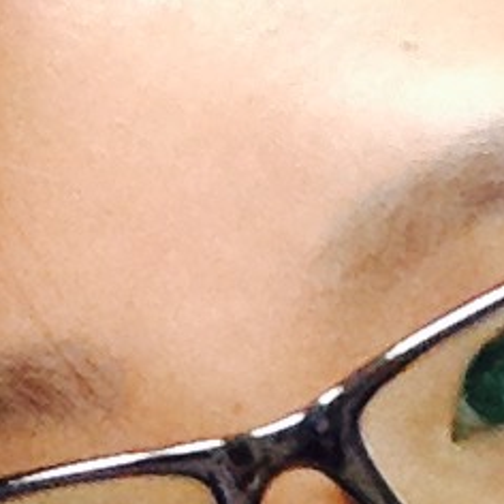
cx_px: 303
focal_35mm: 168
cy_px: 952
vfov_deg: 9.8
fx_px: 2767
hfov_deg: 10.4
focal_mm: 2.18
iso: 250
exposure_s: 1/15
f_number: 2.4
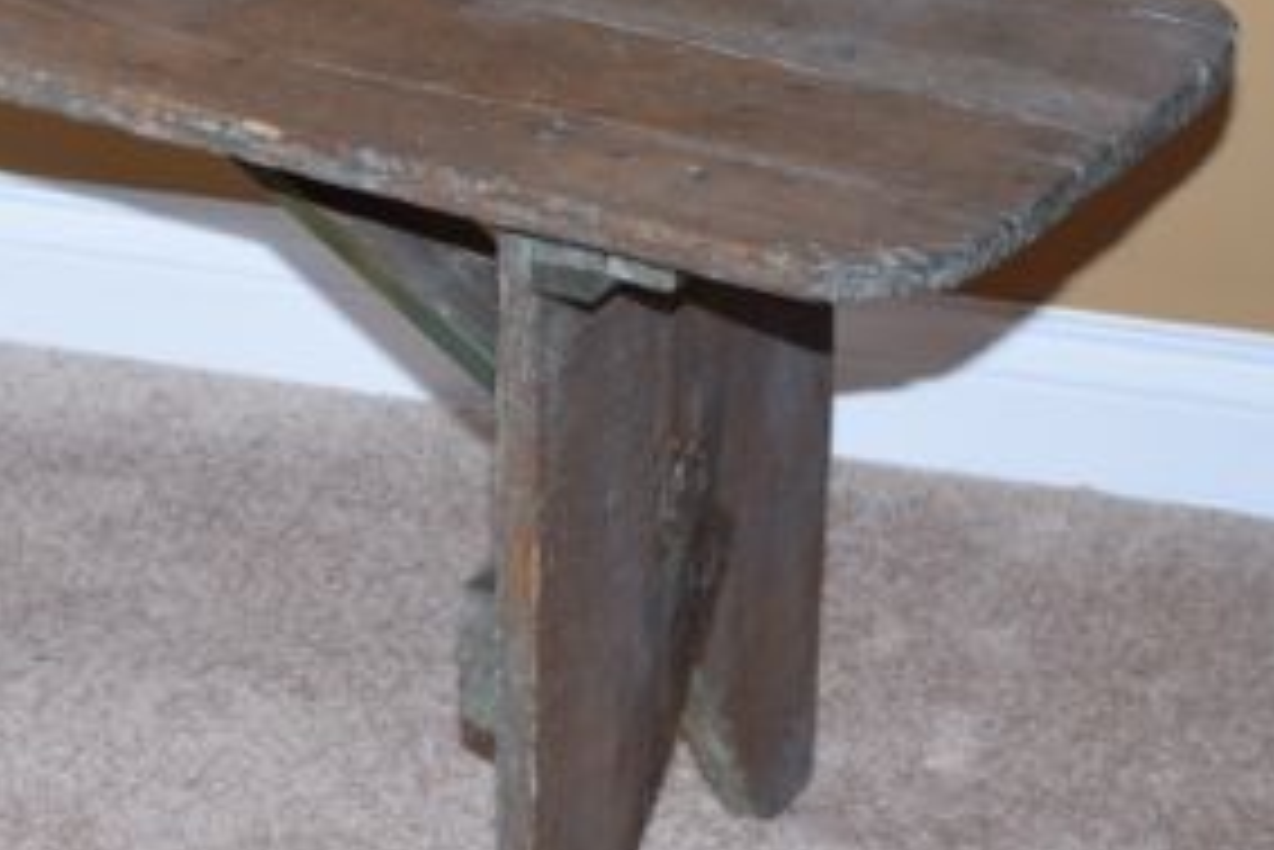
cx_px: 63
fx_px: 5771
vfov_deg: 8.4
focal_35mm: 163
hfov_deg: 12.5
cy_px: 191
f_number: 5.6
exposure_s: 1/125
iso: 1600
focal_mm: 48
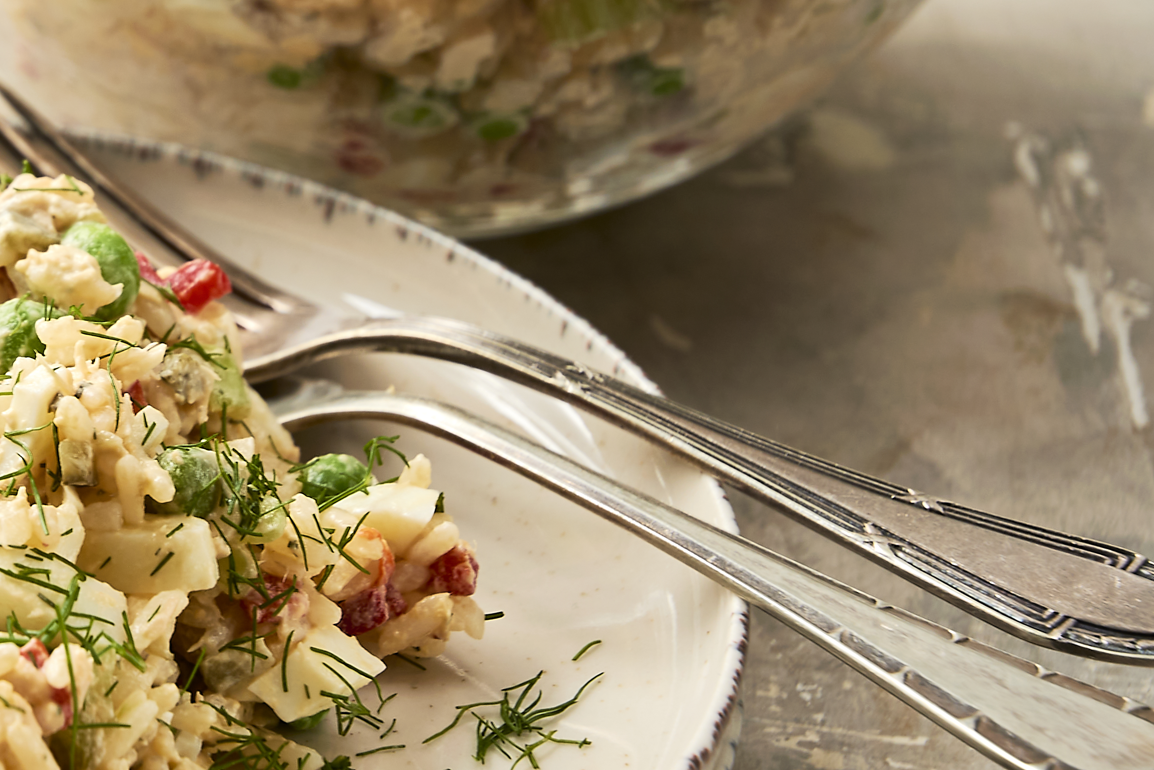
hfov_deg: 11.1
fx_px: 5866
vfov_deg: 7.5
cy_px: 282
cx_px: -16
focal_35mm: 183
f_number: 8
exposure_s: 1/100
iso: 100
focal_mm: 60
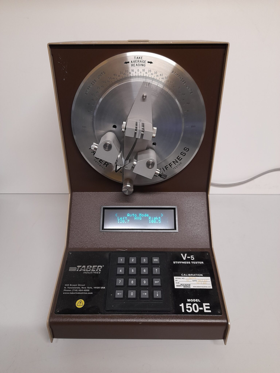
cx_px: 140
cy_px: 186
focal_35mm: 25
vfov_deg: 69.4
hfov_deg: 54.9
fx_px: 270
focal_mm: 4.6
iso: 250
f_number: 2
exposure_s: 1/33
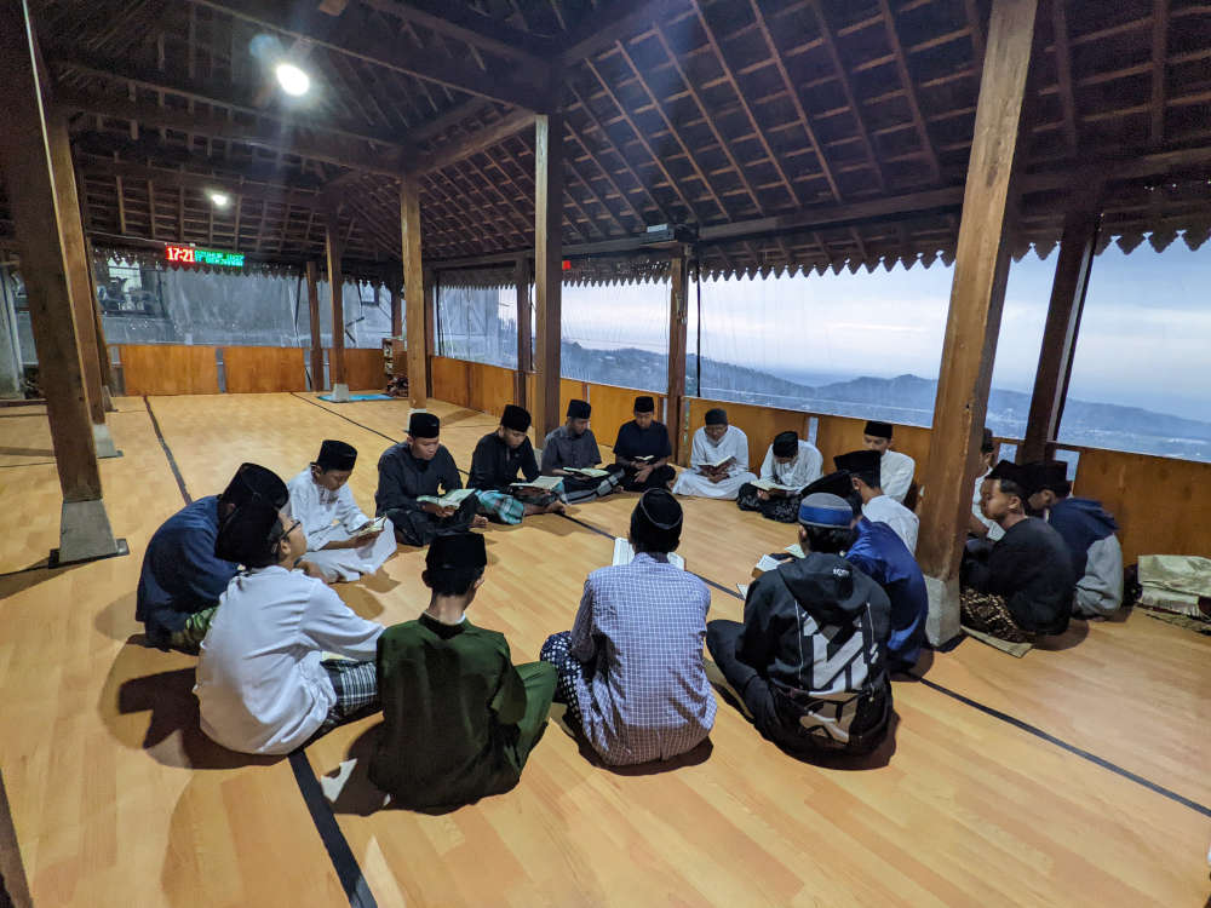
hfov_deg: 94.5
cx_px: 606
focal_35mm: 16
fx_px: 560
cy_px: 454
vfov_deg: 78.1
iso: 930
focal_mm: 2.22
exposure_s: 1/51
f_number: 2.2
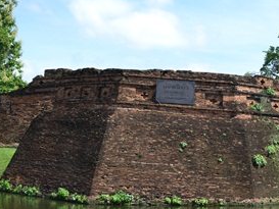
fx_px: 468
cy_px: 71
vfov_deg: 25.1
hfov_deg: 32.5
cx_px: 213
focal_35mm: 58
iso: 100
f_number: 7.1
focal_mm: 22
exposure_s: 1/200
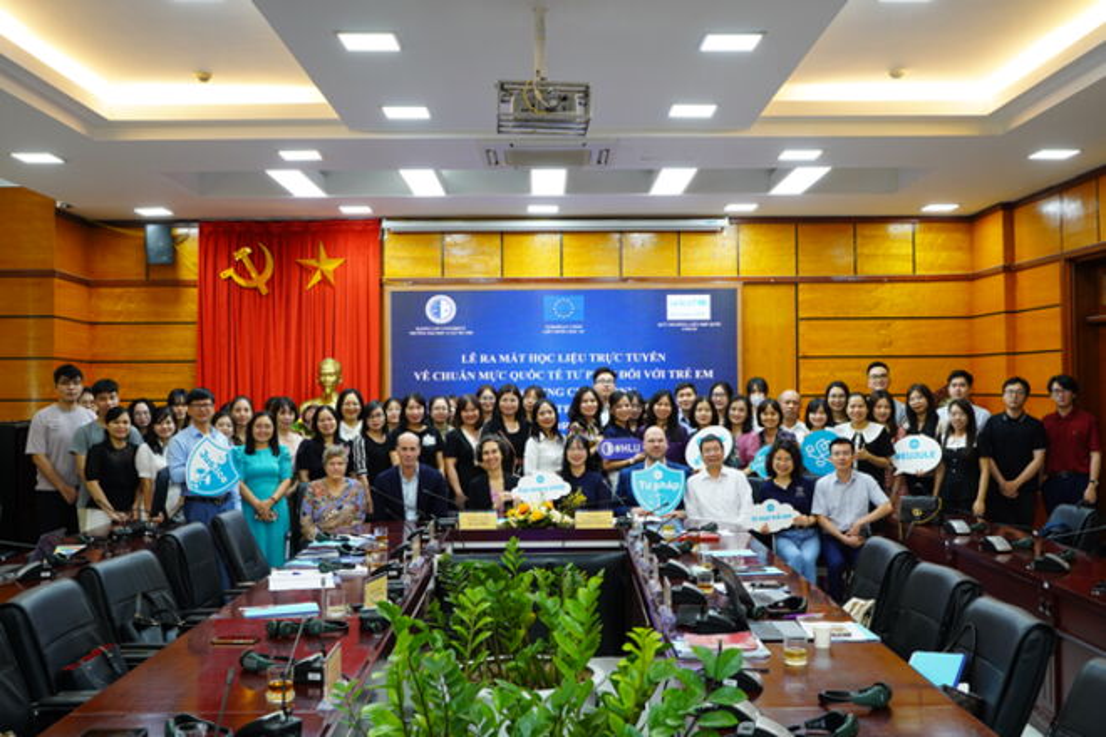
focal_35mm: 37
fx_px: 1137
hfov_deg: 51.9
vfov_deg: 35.9
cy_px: 368
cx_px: 553
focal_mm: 37
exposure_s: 1/60
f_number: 6.3
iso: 1600
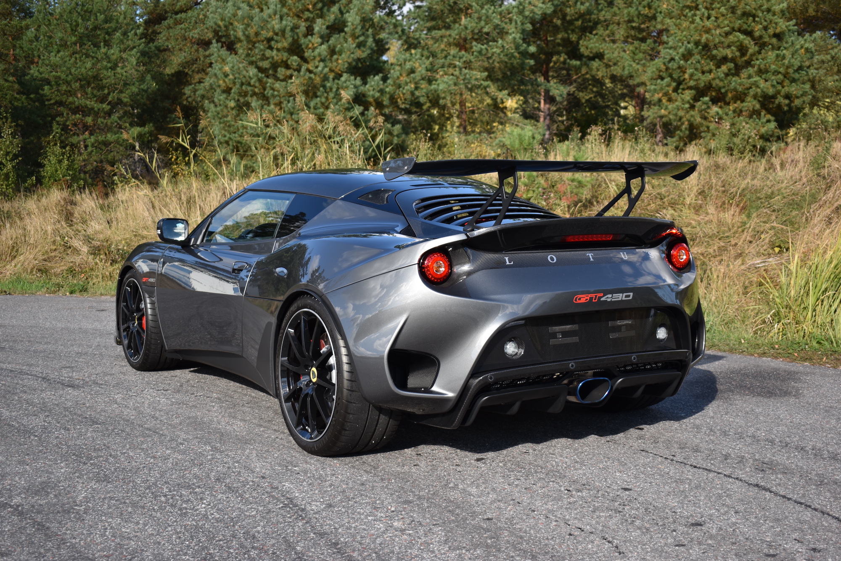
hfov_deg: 45.0
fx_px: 1016
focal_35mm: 44
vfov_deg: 30.8
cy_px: 280
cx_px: 420
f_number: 4.2
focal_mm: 29
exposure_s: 1/400
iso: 100
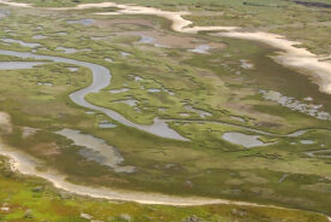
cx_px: 66
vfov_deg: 12.6
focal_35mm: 109
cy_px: 106
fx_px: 1003
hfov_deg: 18.6
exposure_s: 1/250
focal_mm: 26
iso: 180
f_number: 10
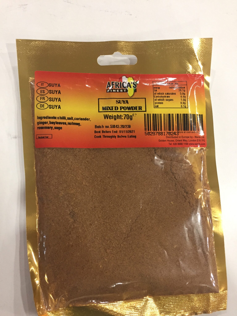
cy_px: 158
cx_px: 118
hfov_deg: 48.2
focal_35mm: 29
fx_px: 265
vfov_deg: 61.7
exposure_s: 1/33
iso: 250
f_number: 2.2
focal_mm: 4.15
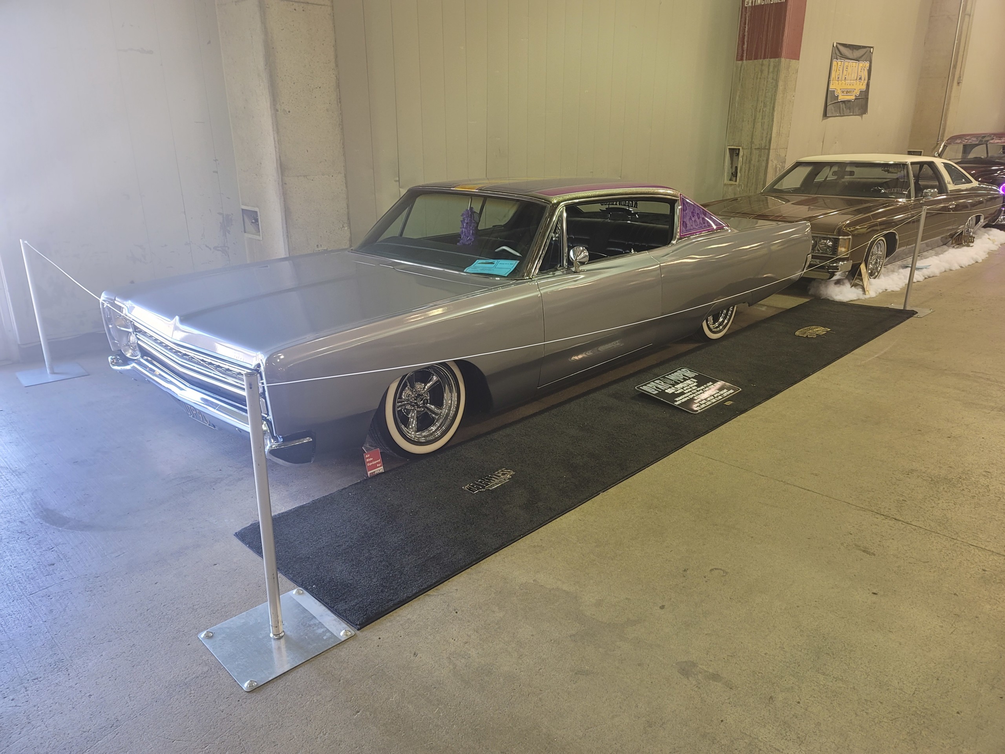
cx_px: 502
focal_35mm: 25
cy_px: 377
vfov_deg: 54.9
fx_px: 726
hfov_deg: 69.4
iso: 200
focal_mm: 7
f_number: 1.8
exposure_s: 1/40
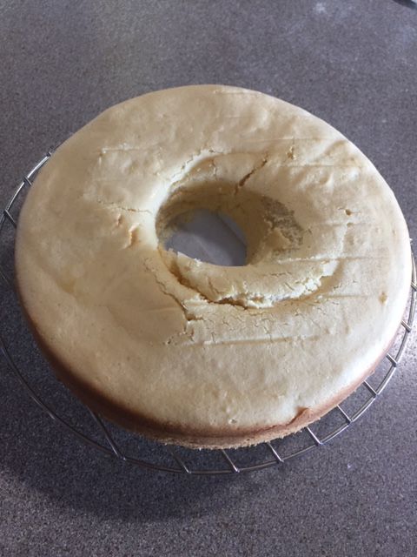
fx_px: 466
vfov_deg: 61.7
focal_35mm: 29
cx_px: 208
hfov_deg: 48.2
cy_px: 278
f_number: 2.2
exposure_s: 1/33
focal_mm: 4.15
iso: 160
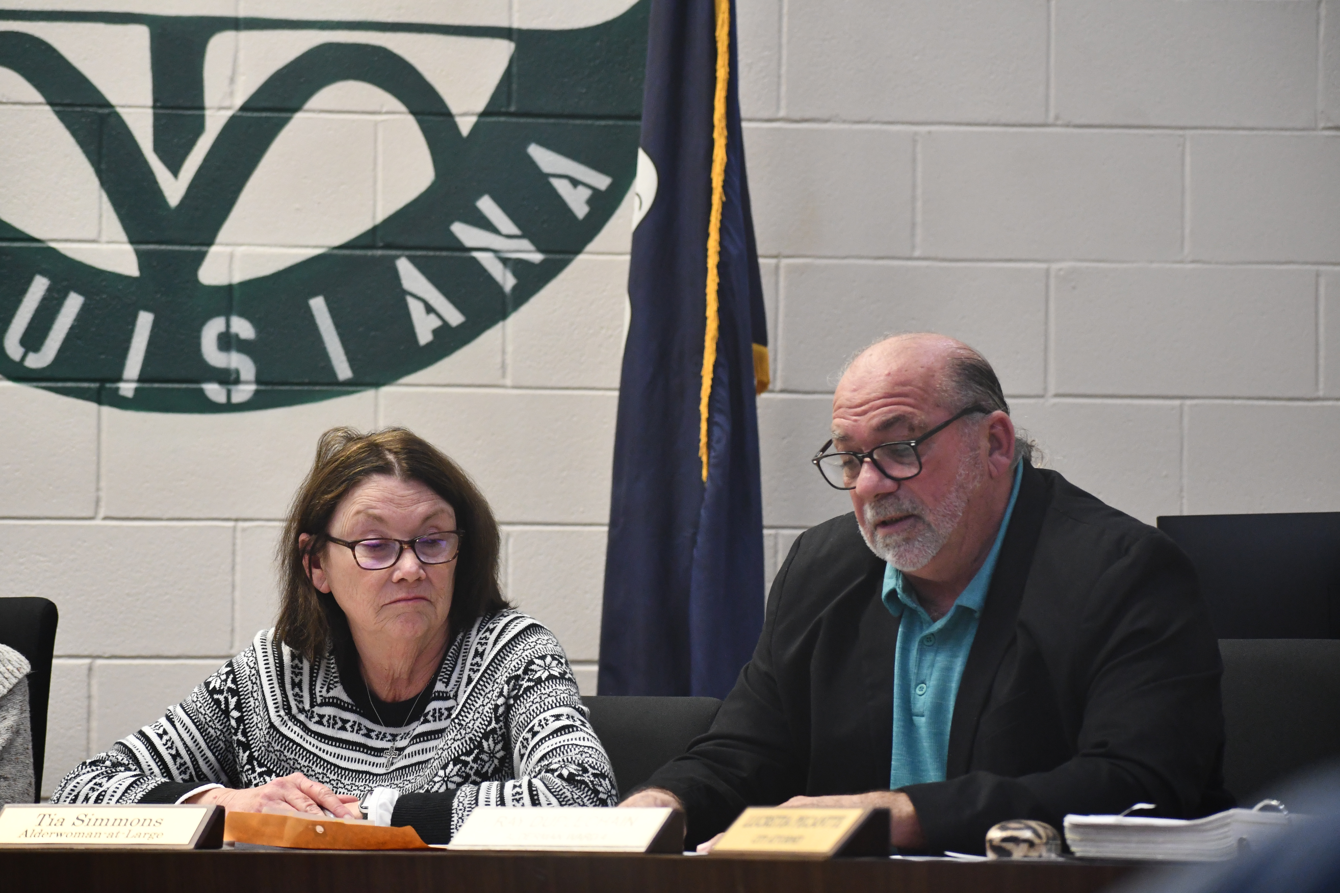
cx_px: 670
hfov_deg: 12.5
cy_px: 446
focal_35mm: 165
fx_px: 6141
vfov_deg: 8.3
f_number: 4.8
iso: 2200
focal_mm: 110
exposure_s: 1/125
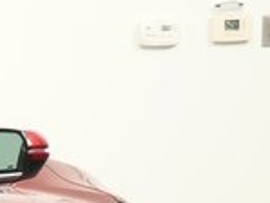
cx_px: -574
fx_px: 2365
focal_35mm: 303
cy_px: 384
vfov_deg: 4.8
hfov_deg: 6.0
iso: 250
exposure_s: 1/200
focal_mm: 22
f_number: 5
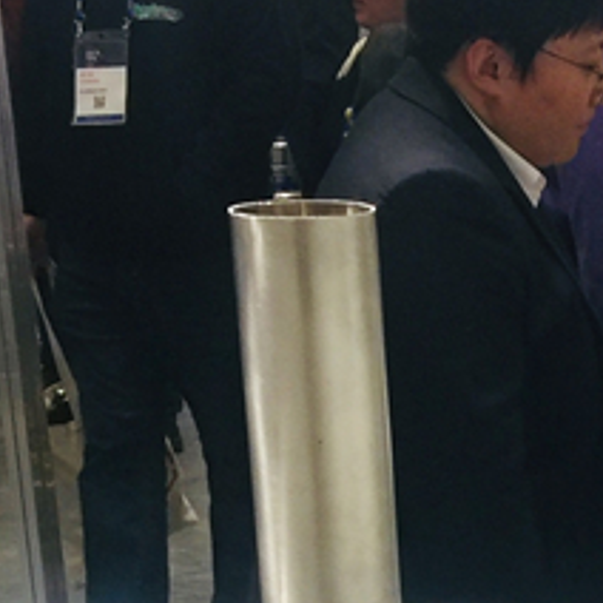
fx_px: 2542
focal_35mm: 129
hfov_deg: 12.9
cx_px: 845
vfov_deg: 13.0
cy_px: 836
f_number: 2.2
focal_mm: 4.15
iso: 50
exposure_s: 1/33
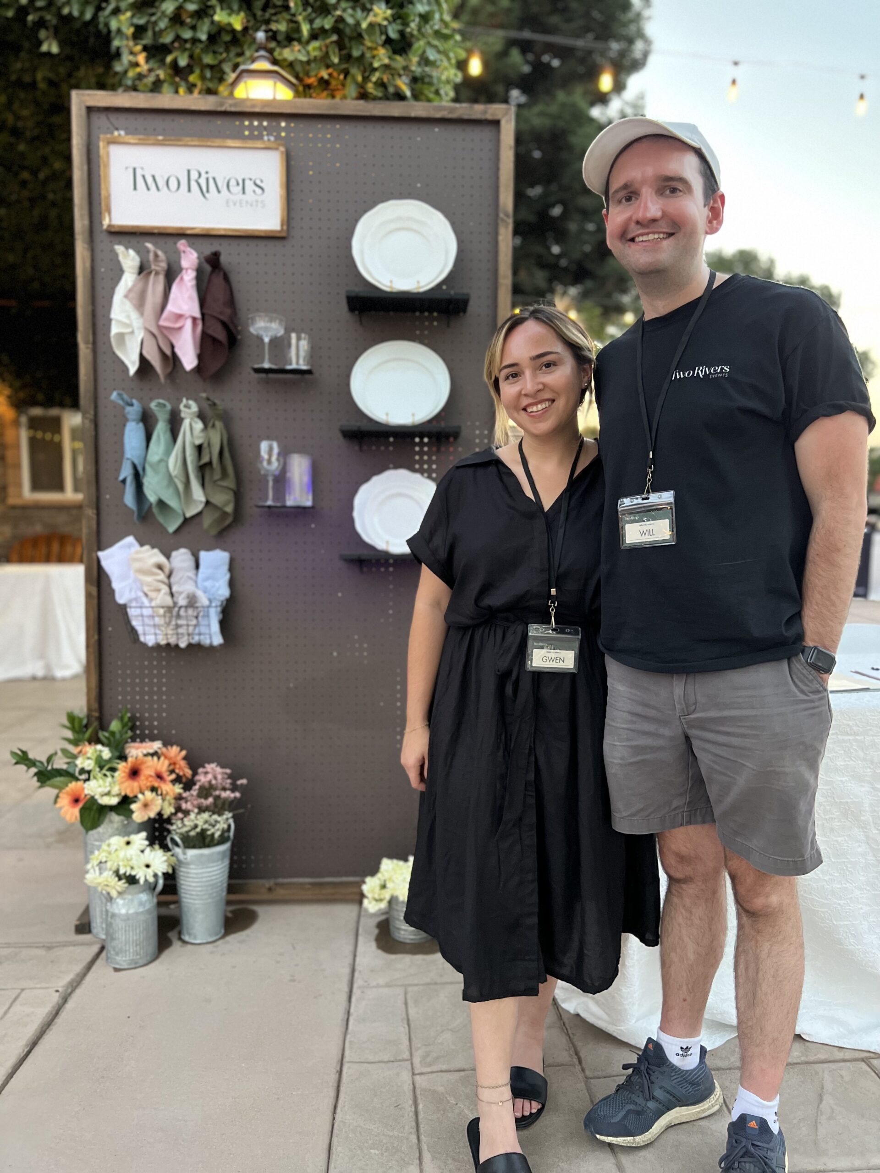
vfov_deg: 67.3
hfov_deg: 53.1
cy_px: 586
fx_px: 881
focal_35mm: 26
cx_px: 440
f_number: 1.5
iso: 400
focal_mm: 5.7
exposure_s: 1/60
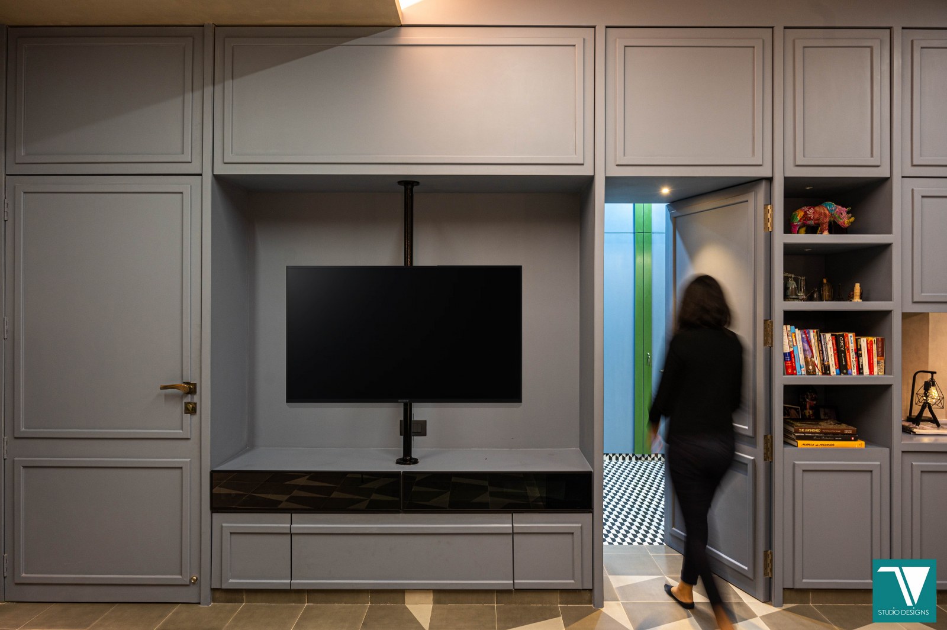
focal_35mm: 24
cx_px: 474
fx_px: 631
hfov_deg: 73.8
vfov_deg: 53.1
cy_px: 315
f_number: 5.6
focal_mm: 24
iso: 200
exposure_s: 1/5
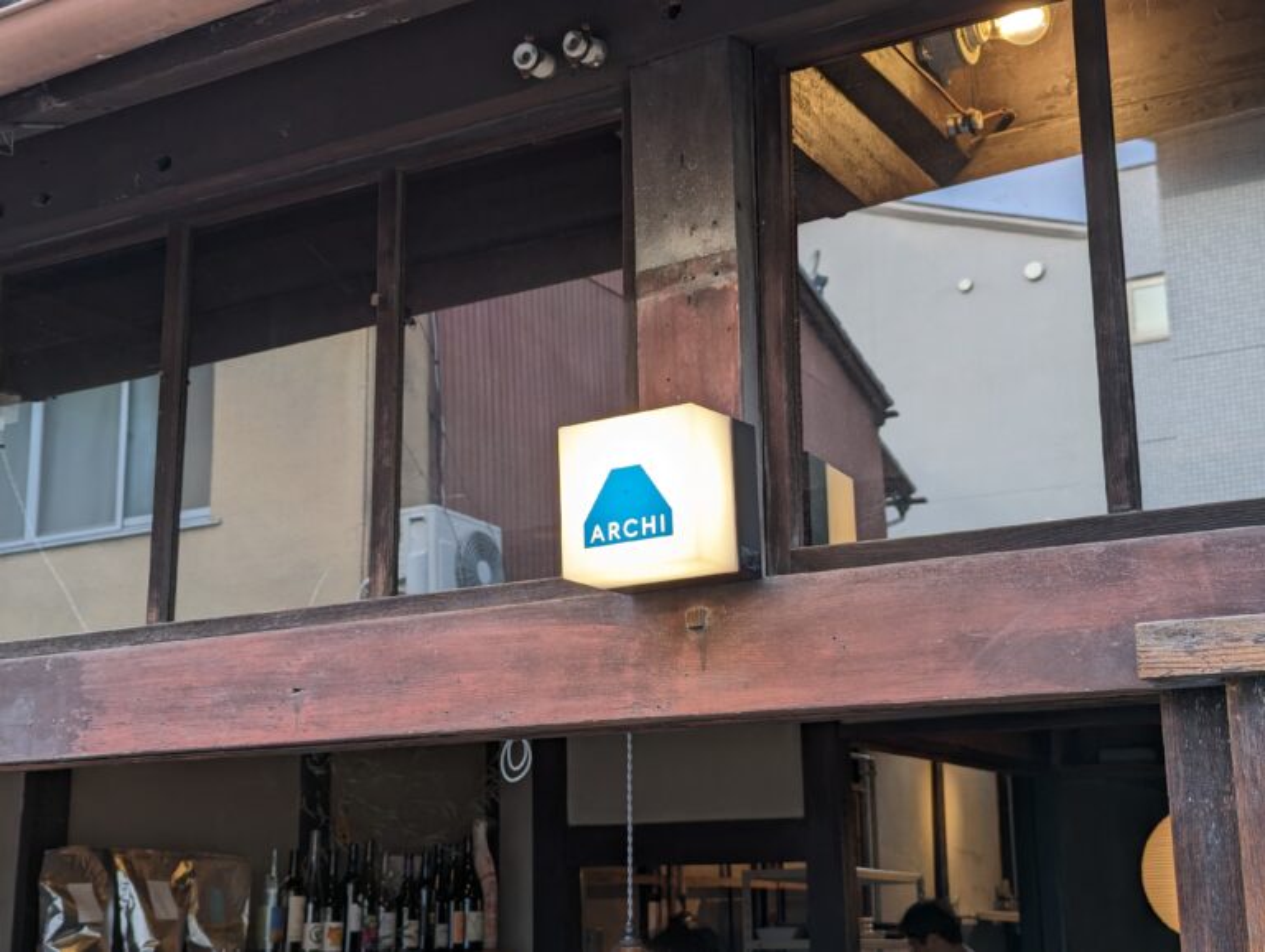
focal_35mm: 48
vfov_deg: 30.3
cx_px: 632
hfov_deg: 39.6
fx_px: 1756
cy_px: 476
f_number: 1.85
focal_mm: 6.81
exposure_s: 1/260
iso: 53
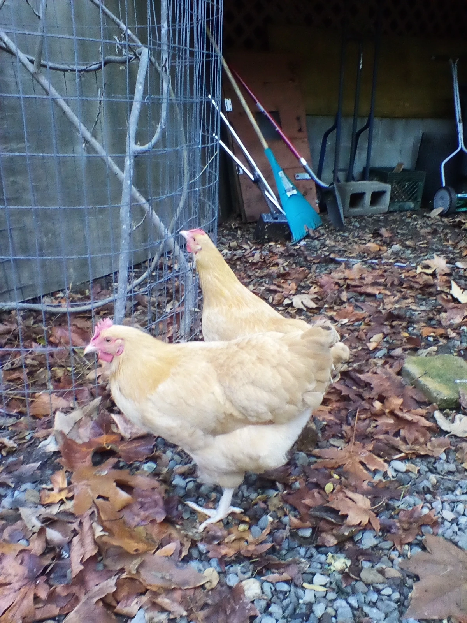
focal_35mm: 31
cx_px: 234
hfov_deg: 45.4
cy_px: 312
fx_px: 558
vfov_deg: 58.4
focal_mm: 2.38
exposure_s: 1/30
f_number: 2.4
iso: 180
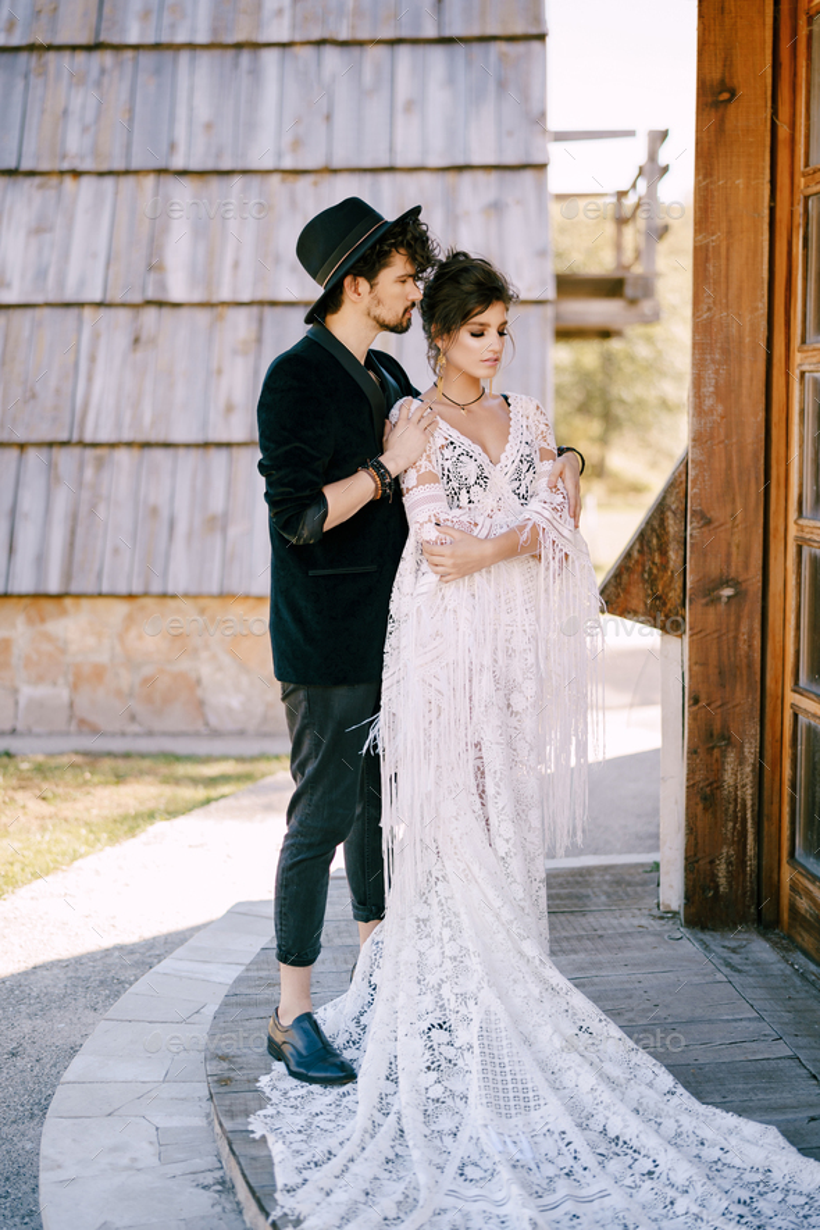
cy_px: 615
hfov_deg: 27.0
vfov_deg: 39.6
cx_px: 410
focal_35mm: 50
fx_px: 1708
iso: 100
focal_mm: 50
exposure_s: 1/640
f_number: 1.4
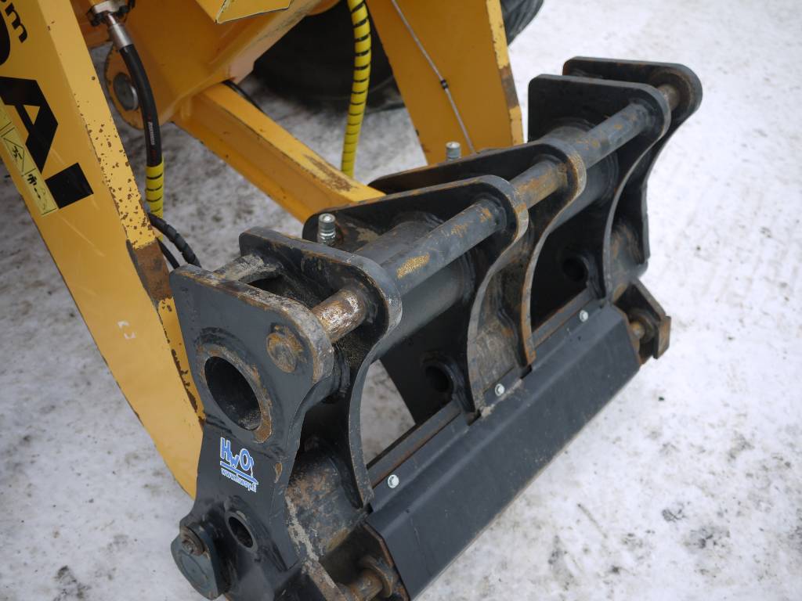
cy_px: 300
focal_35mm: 40
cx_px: 401
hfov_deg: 46.8
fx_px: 927
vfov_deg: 36.0
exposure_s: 1/80
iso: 100
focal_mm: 20
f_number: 1.7
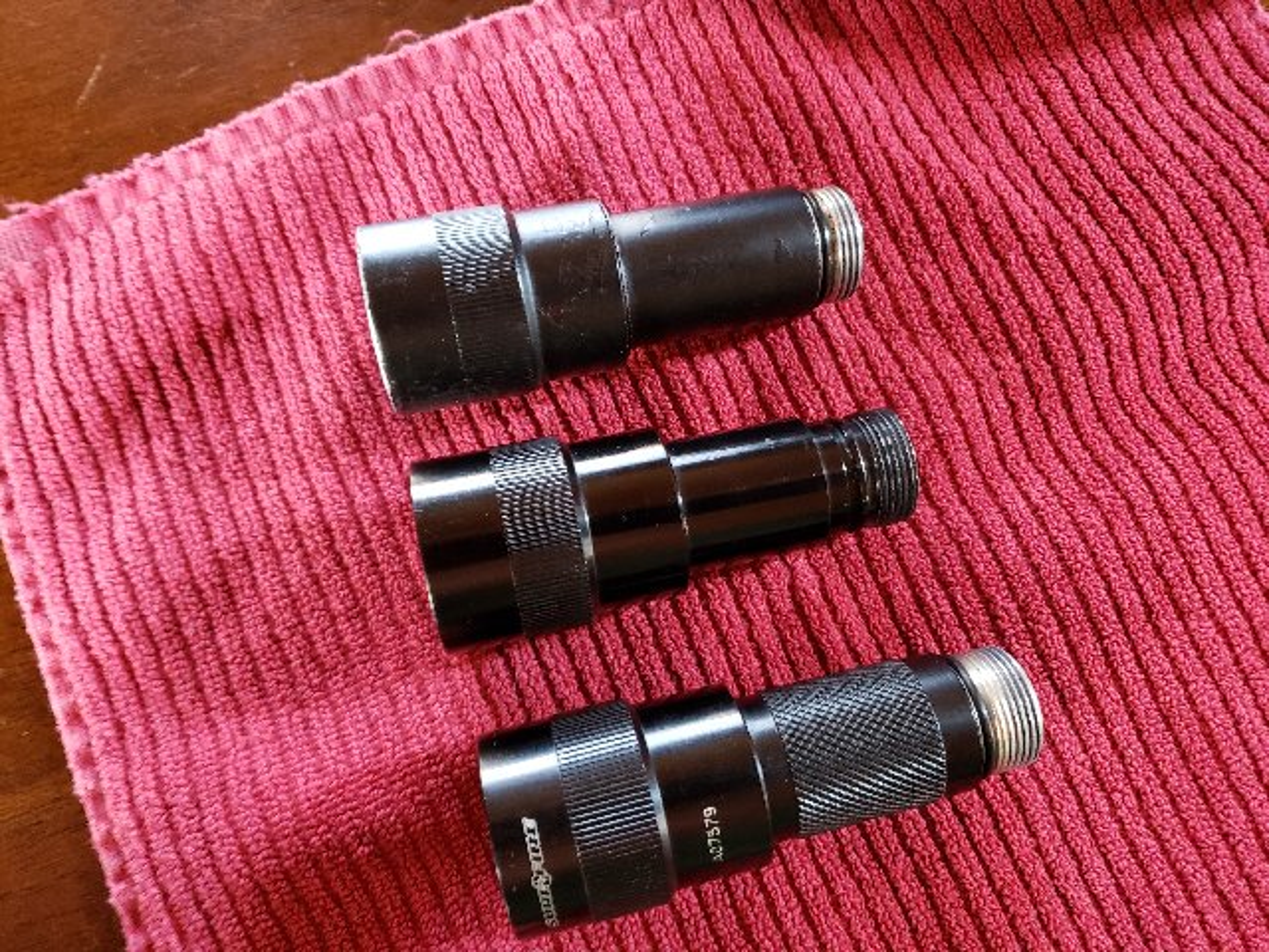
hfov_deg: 67.3
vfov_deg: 53.1
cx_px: 634
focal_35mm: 26
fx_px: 953
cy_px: 476
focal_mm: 4.3
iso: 250
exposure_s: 1/11
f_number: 1.5
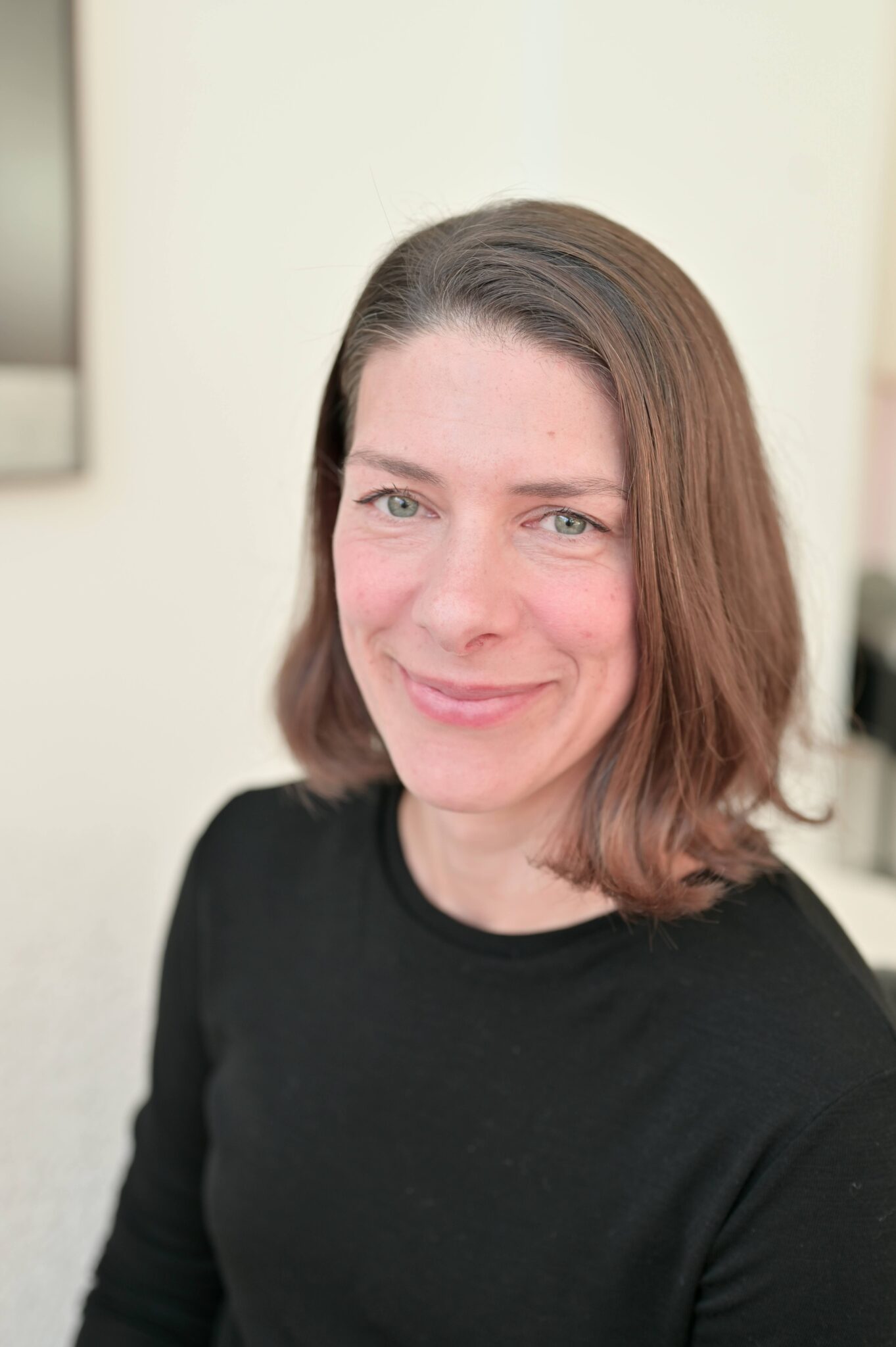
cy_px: 674
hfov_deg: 27.0
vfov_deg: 39.6
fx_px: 1869
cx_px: 448
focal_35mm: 50
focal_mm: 50
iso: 100
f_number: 2.5
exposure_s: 1/125
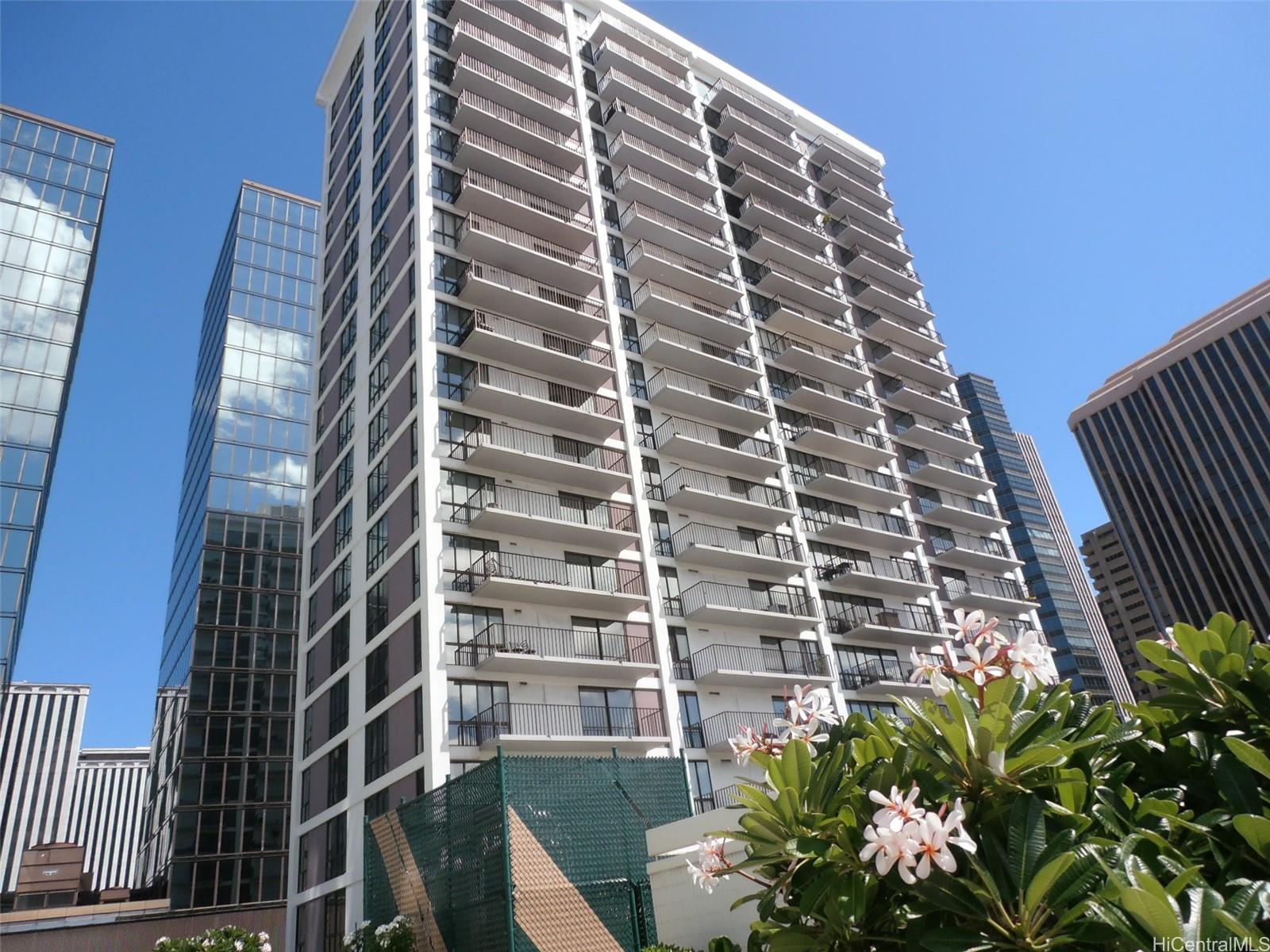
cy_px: 476
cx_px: 635
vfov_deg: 56.8
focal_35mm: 24
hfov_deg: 71.6
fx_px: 881
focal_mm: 4.2
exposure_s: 1/1250
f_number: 3
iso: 80
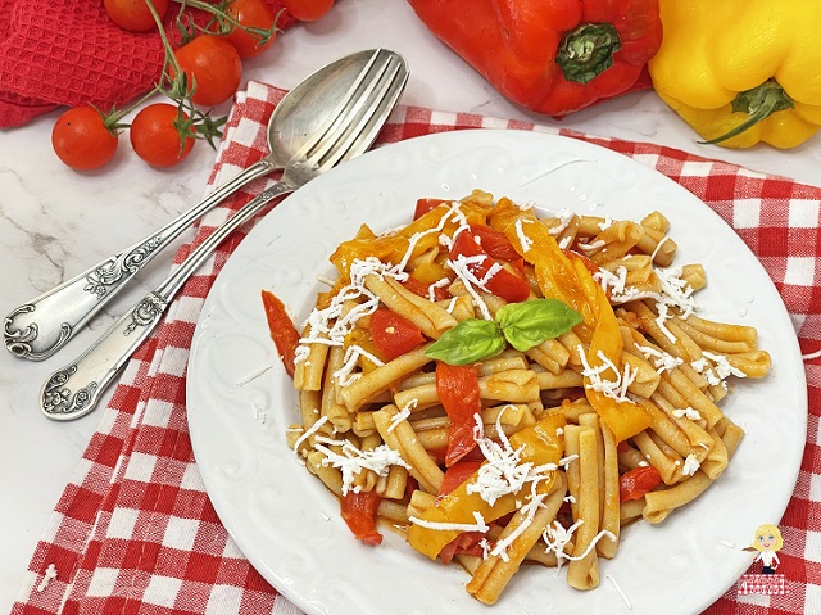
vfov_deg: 28.0
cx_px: 410
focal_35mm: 52
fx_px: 1232
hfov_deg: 36.8
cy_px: 308
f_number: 2
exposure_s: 1/50
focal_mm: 6
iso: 160
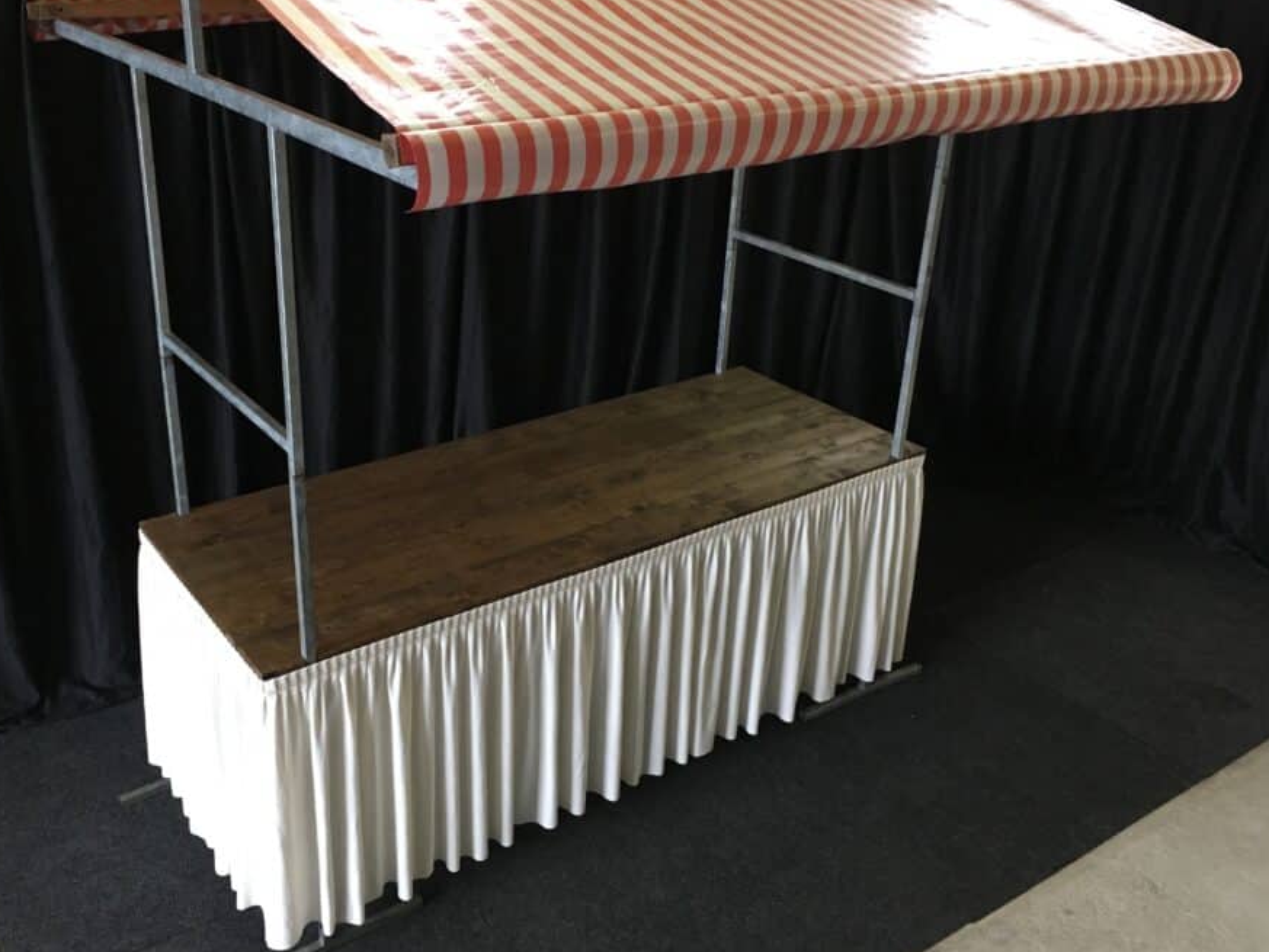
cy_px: 406
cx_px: 539
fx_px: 1247
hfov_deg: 53.7
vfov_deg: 41.7
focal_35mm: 34
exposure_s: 1/33
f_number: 2.2
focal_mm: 4.15
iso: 200
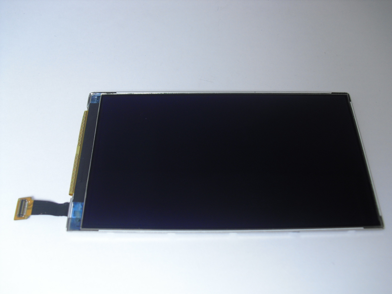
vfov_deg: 39.7
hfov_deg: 51.4
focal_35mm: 36
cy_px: 147
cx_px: 196
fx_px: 408
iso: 100
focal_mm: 6.3
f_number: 3.1
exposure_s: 1/80
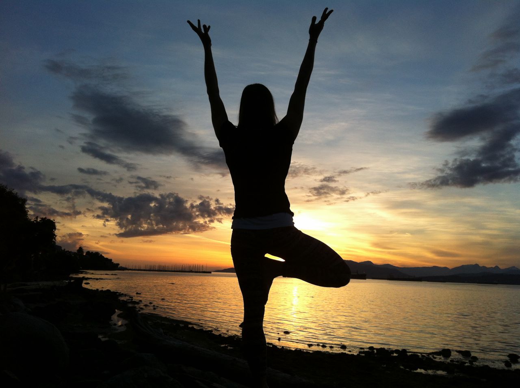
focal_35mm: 35
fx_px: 525
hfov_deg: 52.7
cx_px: 260
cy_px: 194
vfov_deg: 40.6
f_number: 2.8
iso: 80
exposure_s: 1/444
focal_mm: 3.85
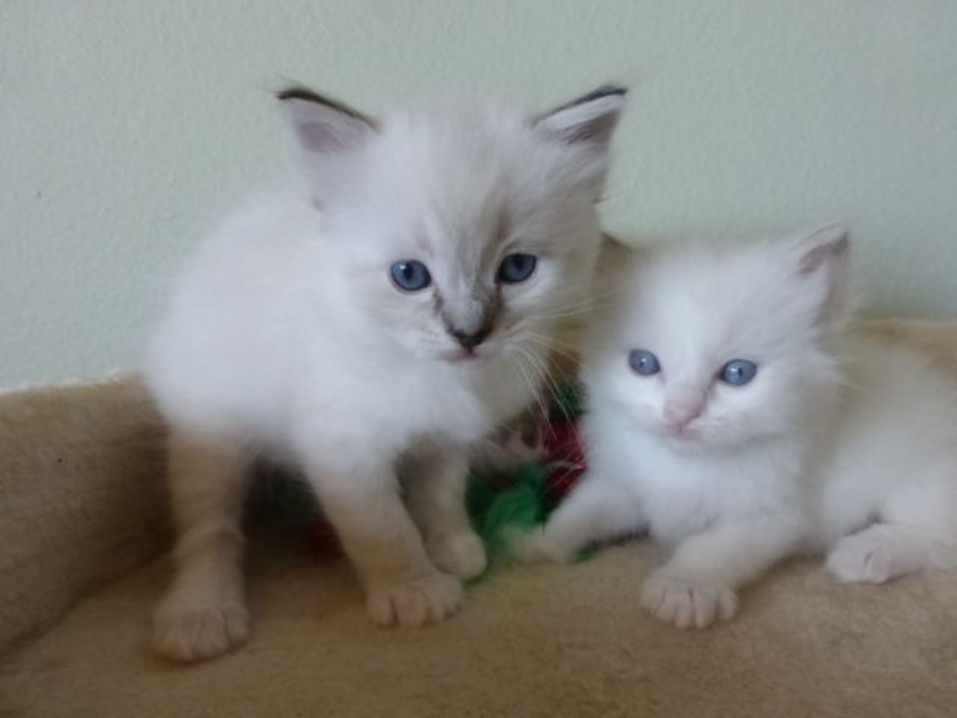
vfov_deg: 54.9
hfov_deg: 69.4
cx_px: 478
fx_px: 691
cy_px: 359
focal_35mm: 25
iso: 800
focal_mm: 4.3
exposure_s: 1/125
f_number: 3.3
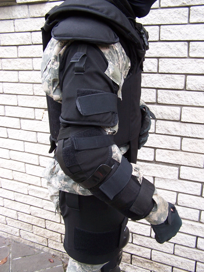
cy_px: 136
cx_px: 102
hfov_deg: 37.7
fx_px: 299
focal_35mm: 38
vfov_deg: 49.0
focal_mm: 6.3
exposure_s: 1/30
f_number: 2.8
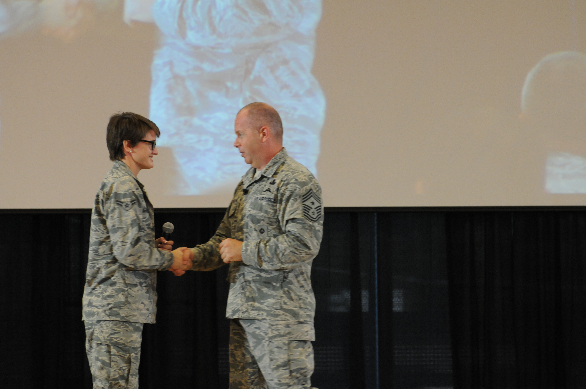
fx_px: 1512
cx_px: 293
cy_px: 194
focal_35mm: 93
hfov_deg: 21.9
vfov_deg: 14.7
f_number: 4
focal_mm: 62
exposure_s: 1/100
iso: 1600
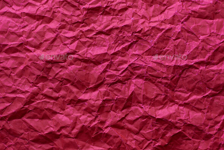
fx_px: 311
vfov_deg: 27.0
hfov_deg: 39.6
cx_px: 112
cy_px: 75
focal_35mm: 50
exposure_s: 1/13
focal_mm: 50
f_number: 5.6
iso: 100
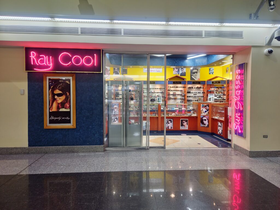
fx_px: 186
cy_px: 105
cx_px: 140
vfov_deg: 58.9
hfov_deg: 73.9
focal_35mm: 23
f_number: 1.8
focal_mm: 5.4
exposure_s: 1/120
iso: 125
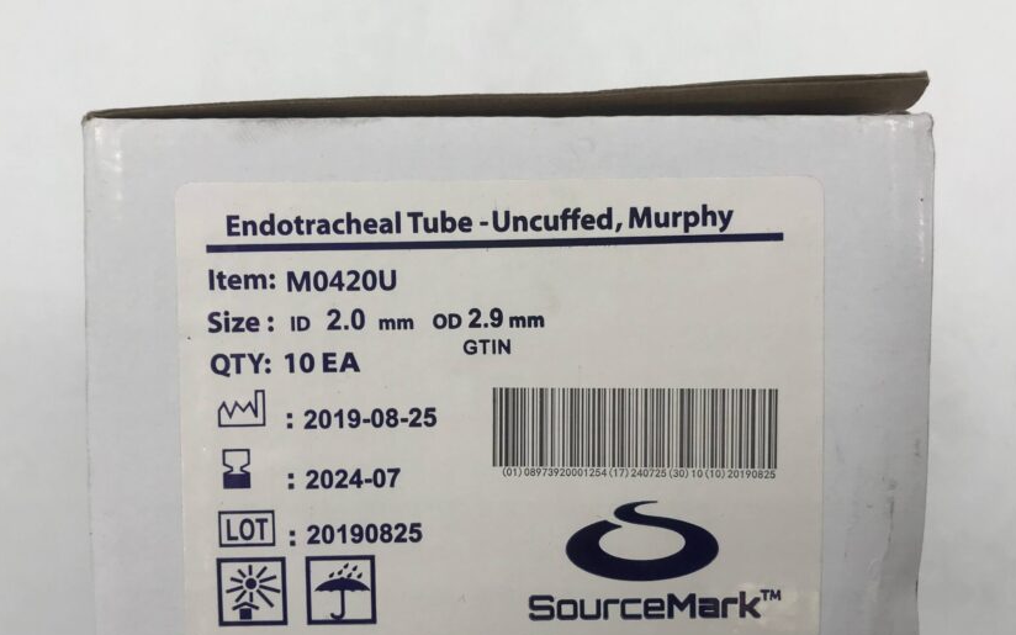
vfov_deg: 35.2
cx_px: 514
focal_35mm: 36
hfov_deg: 54.0
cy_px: 383
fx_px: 997
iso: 20
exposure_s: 1/230
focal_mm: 3.99
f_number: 1.8
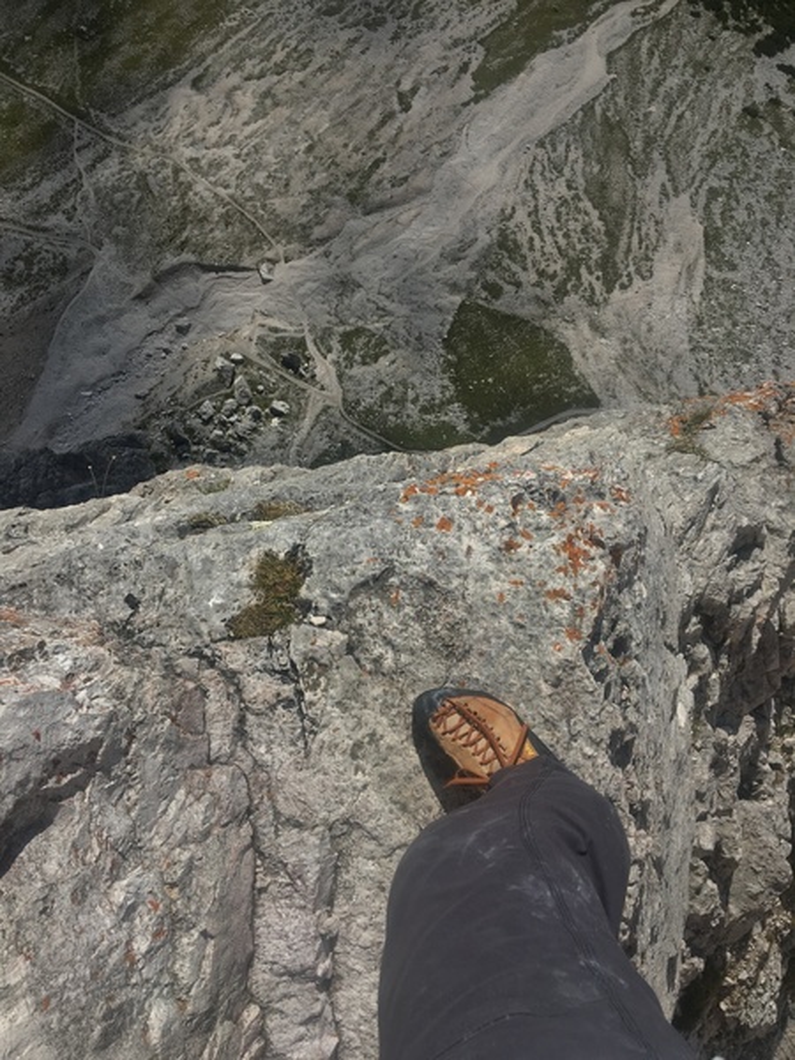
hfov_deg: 48.2
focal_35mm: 29
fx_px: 888
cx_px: 398
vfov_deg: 61.7
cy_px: 530
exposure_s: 1/2481
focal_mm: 4.15
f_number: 2.2
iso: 25
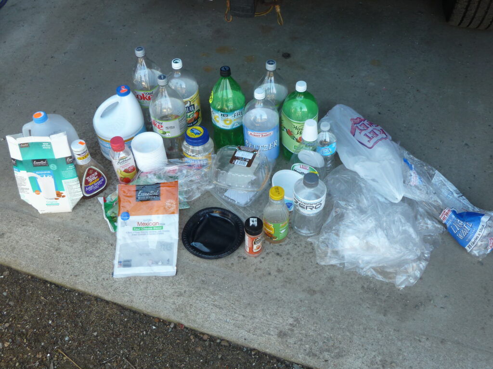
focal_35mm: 37
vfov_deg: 38.7
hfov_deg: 50.1
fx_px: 527
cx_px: 246
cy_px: 184
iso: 100
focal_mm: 6.1
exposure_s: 1/30
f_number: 3.6
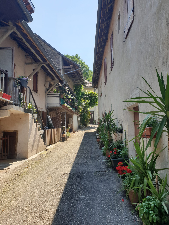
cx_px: 84
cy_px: 112
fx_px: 169
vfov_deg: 67.3
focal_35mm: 26
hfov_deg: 53.1
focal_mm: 4.3
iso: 50
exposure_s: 1/1099
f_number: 2.4
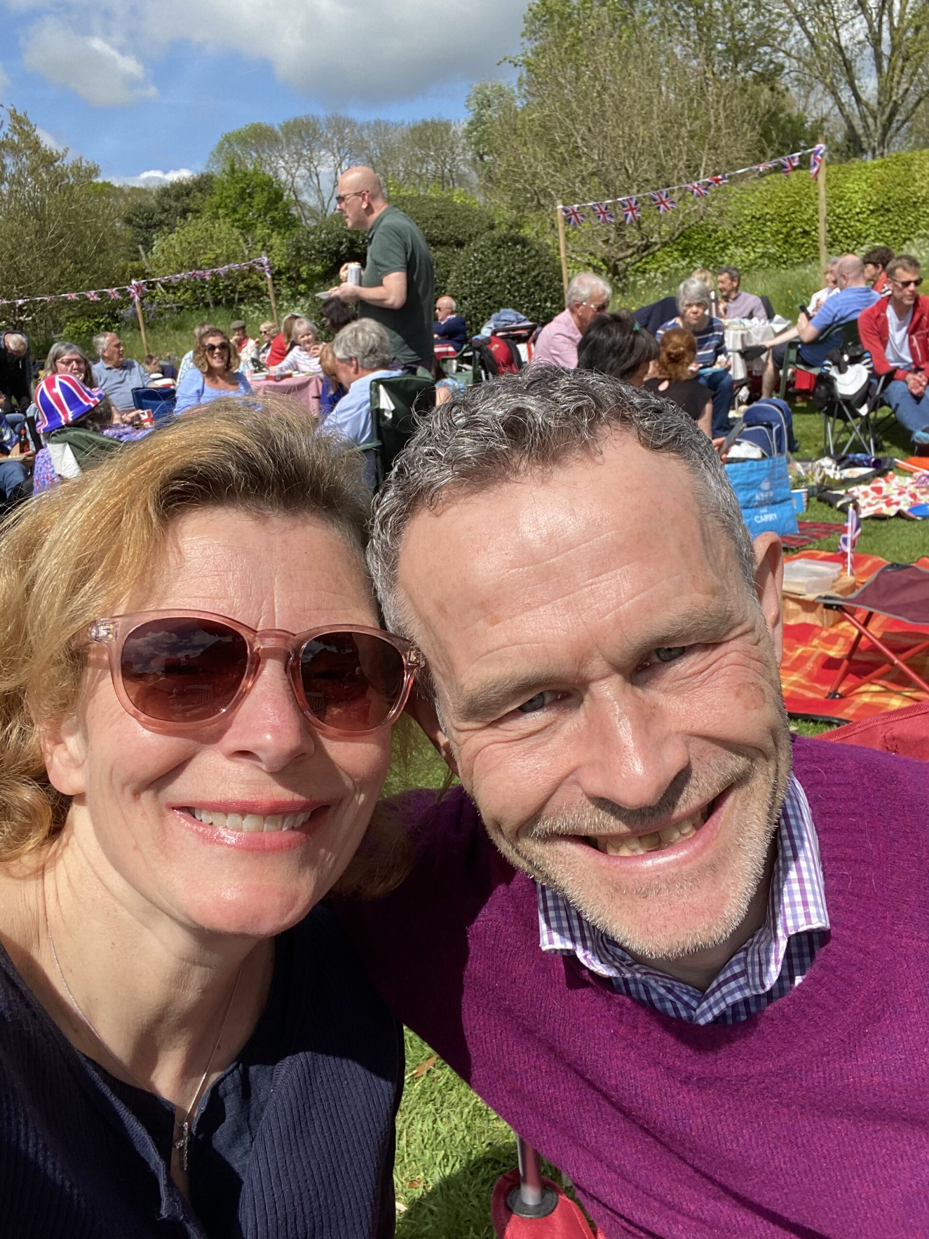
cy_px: 620
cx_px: 464
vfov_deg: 60.0
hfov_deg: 46.8
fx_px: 1073
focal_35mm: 30
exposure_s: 1/1634
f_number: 2.2
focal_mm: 2.71
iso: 25
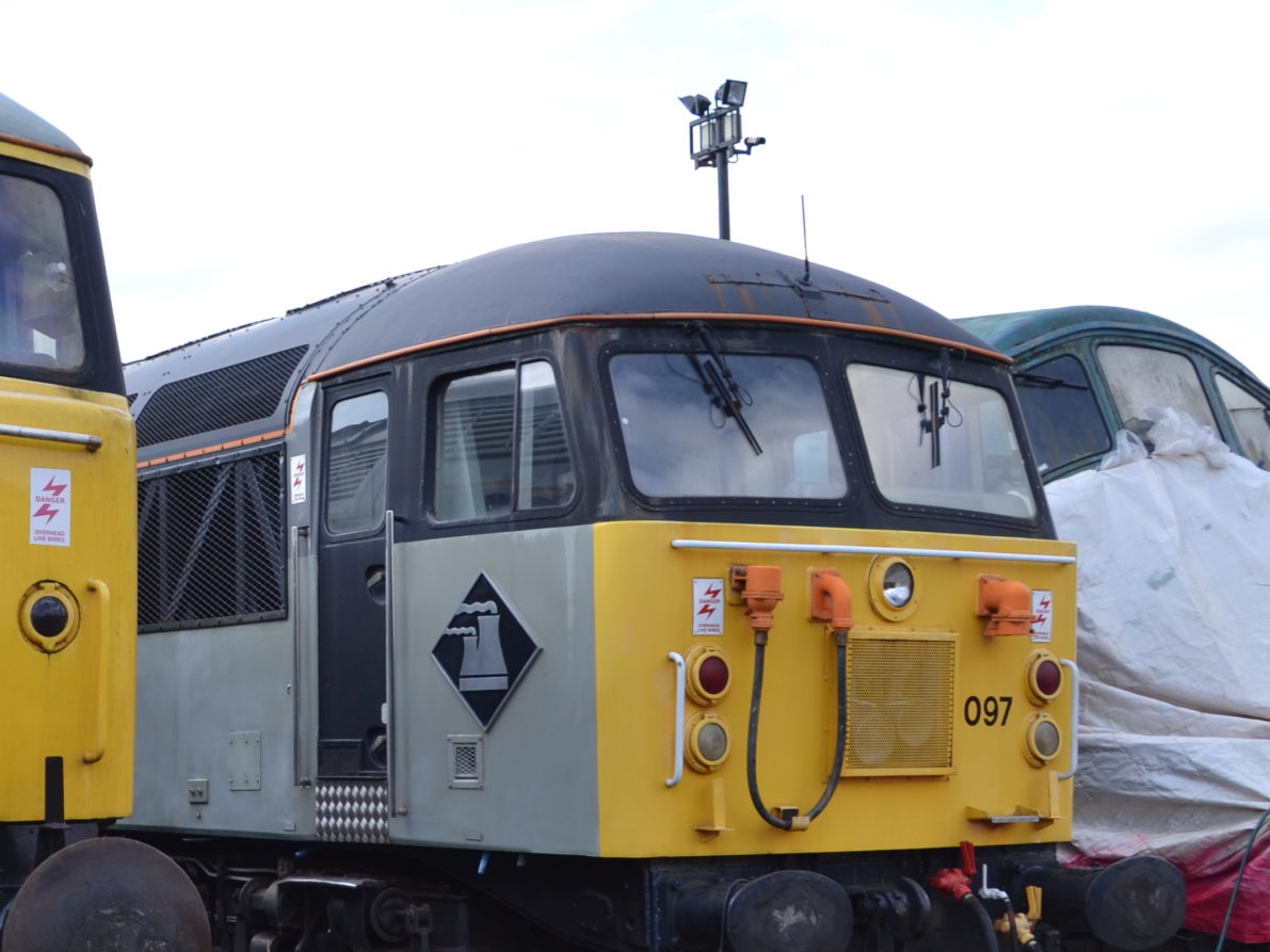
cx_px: 135
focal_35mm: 62
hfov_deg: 29.9
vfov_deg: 23.6
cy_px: 608
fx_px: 2274
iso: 100
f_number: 6.3
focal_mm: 20
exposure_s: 1/160
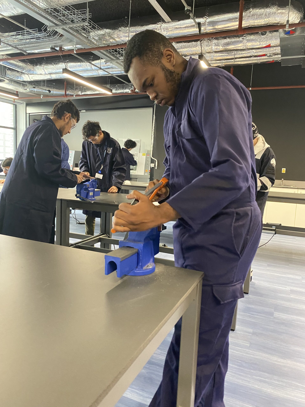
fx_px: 305
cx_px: 152
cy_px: 204
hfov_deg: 53.1
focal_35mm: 26
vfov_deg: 67.3
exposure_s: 1/33
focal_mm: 4.25
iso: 400
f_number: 1.8
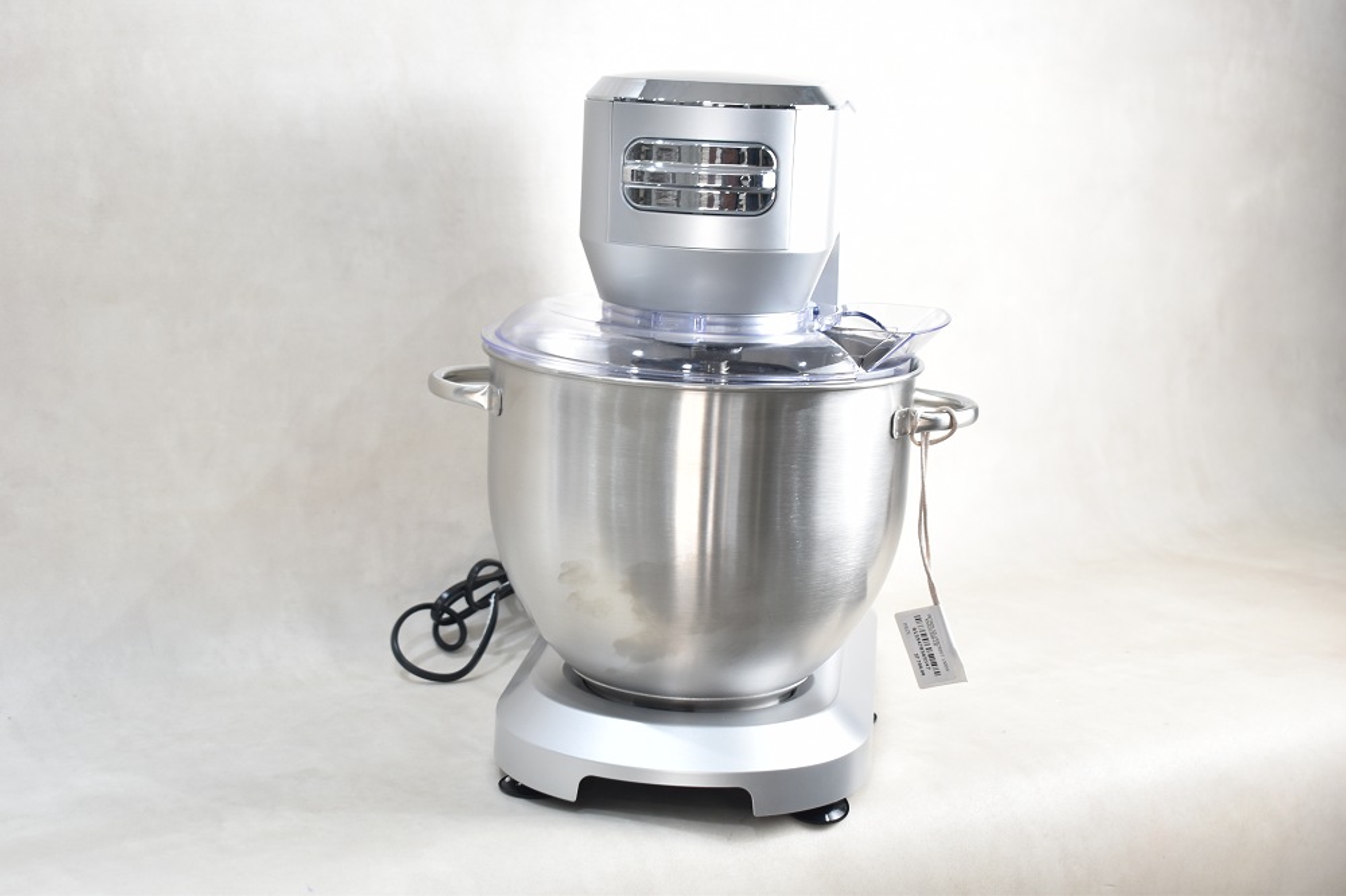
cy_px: 448
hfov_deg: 37.9
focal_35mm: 52
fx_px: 1962
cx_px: 673
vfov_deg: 25.7
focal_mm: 35
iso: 400
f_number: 5
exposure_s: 1/20
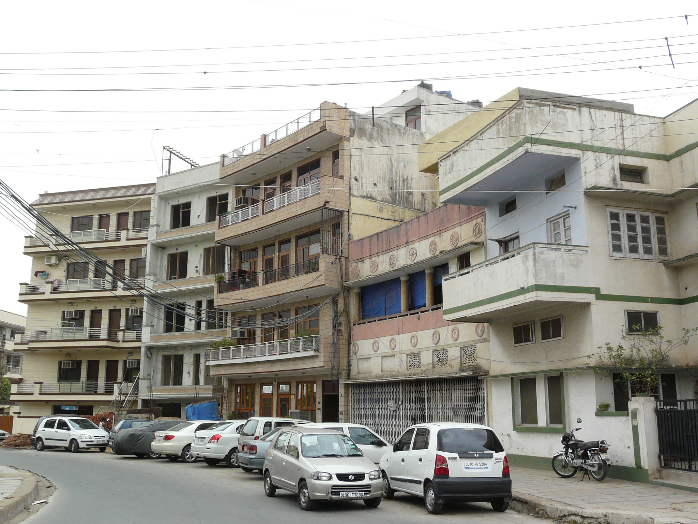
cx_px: 349
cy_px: 262
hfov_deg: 54.0
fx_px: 686
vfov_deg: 41.8
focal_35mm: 34
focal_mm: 4.6
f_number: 4
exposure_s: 1/125
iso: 100
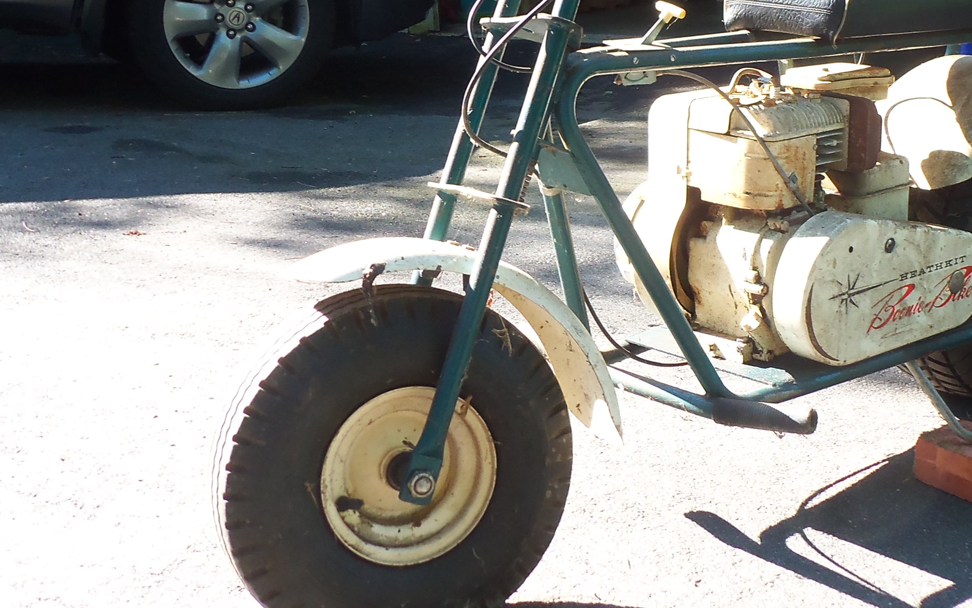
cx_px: 733
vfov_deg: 24.1
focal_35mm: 53
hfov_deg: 37.2
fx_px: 1404
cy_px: 132
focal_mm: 5.1
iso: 64
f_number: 3.3
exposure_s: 1/60
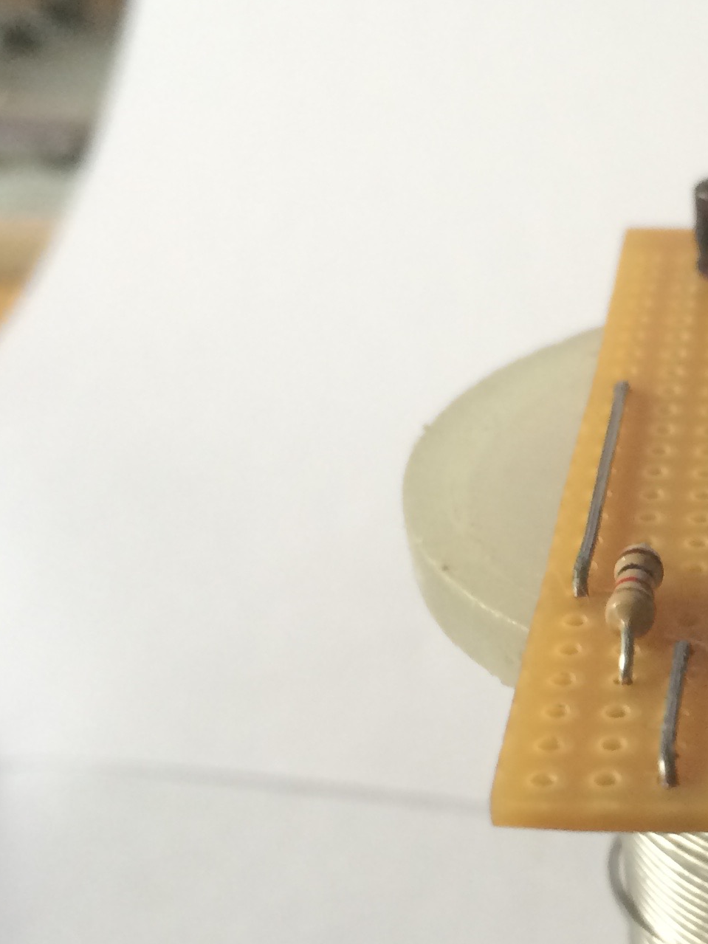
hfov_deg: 18.8
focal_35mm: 74
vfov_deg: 25.9
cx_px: 859
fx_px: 2018
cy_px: 749
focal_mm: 4.15
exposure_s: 1/33
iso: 100
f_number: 2.2
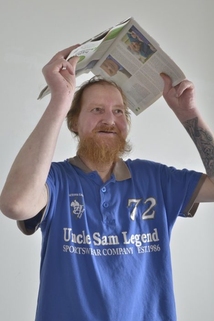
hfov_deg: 33.4
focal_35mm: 40
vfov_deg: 48.1
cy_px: 125
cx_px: 120
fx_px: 356
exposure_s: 1/125
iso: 200
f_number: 16
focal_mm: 32
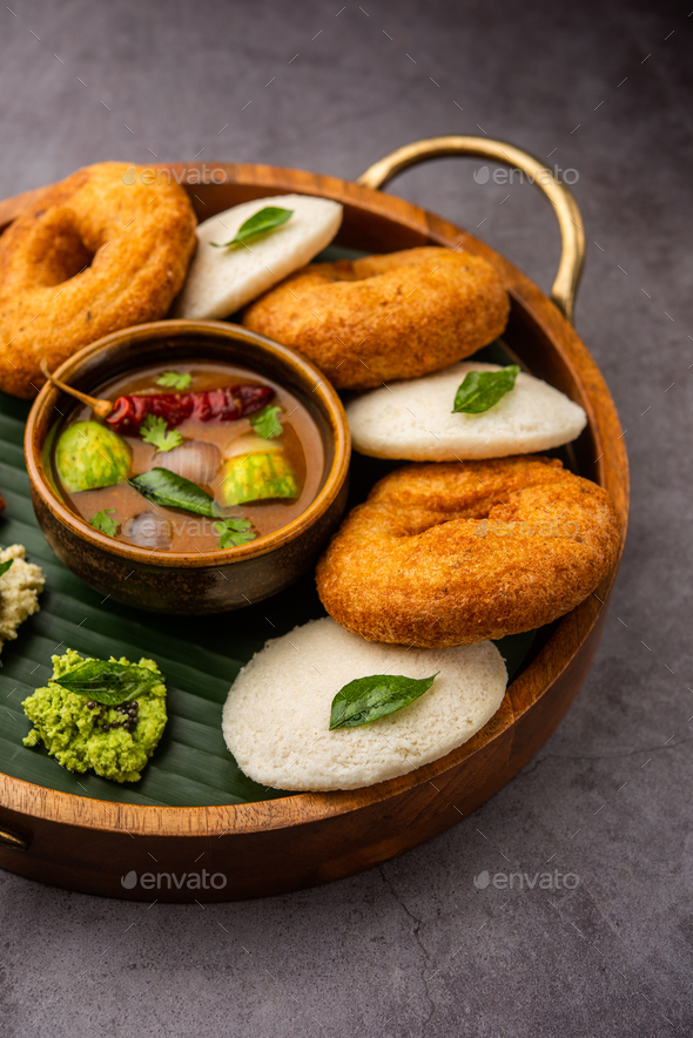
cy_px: 519
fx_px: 1731
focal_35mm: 60
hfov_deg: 22.6
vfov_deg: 33.4
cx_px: 346
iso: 100
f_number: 6.3
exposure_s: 1/125
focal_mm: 60
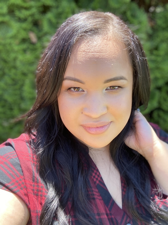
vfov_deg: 60.0
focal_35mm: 30
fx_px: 194
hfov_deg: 46.8
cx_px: 84
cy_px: 112
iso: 32
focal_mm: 2.71
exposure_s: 1/122
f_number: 2.2
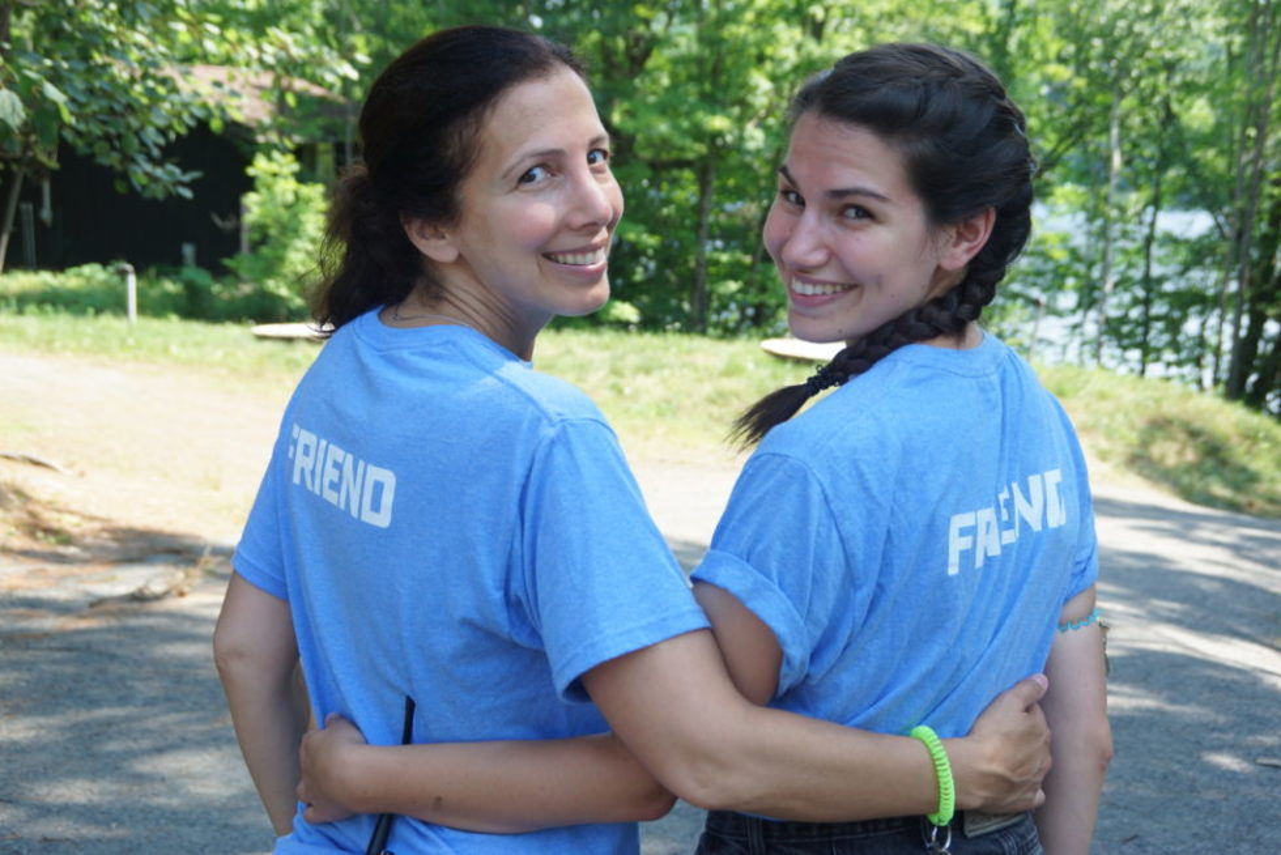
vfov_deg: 25.8
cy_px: 428
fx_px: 1869
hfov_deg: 37.8
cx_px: 640
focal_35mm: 52
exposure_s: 1/100
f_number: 5.6
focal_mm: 35
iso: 100
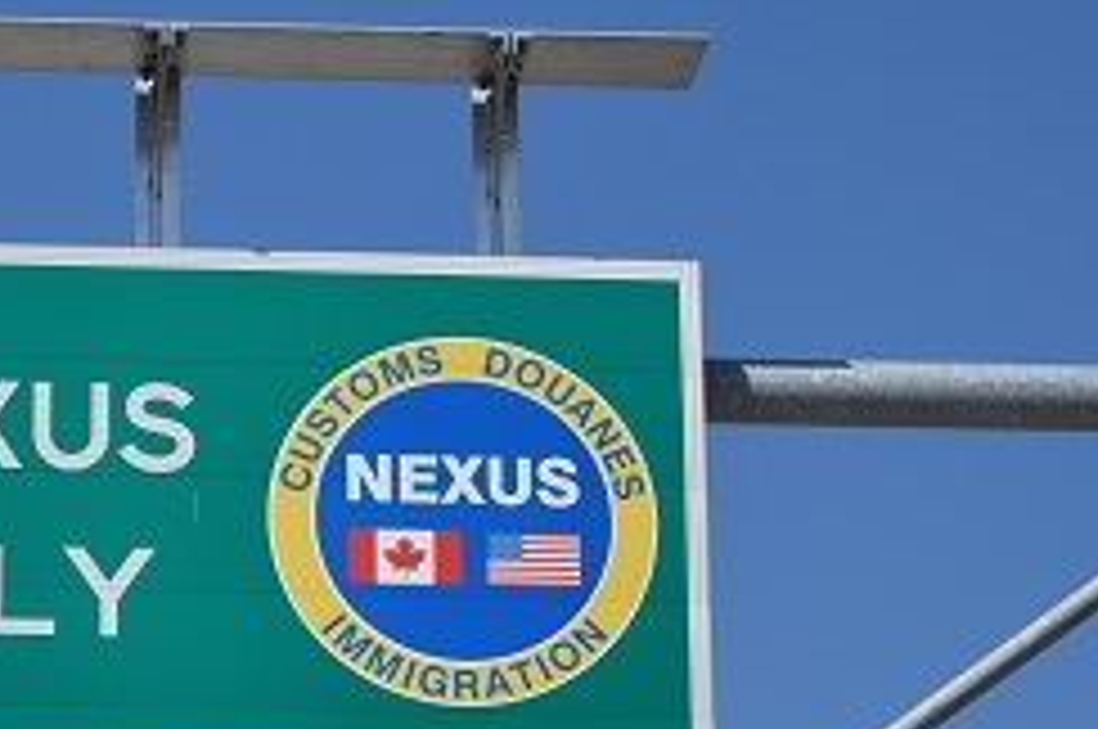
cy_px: 522
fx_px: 6190
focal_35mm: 203
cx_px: 288
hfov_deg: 10.1
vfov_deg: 6.7
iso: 100
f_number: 5.6
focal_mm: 55
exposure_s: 1/1600
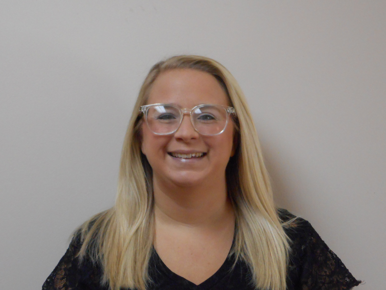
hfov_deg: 25.3
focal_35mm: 77
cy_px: 145
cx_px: 193
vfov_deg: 19.1
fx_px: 859
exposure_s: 1/13
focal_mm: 13.8
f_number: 5.5
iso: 400
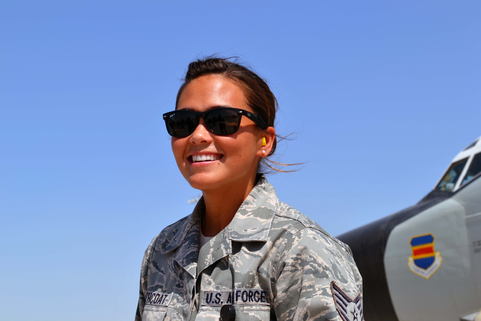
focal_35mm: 82
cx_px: 240
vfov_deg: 16.6
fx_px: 1102
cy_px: 160
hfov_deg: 24.6
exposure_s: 1/320
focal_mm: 55
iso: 100
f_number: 9
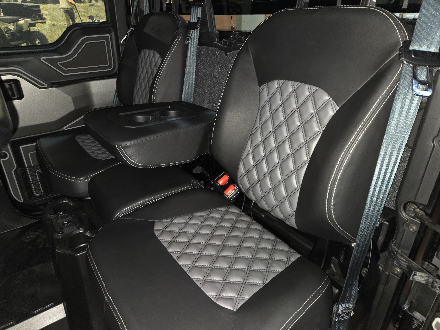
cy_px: 165
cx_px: 220
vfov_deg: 58.9
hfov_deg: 73.9
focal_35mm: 23
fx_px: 292
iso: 160
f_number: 1.8
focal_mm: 5.4
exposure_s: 1/12
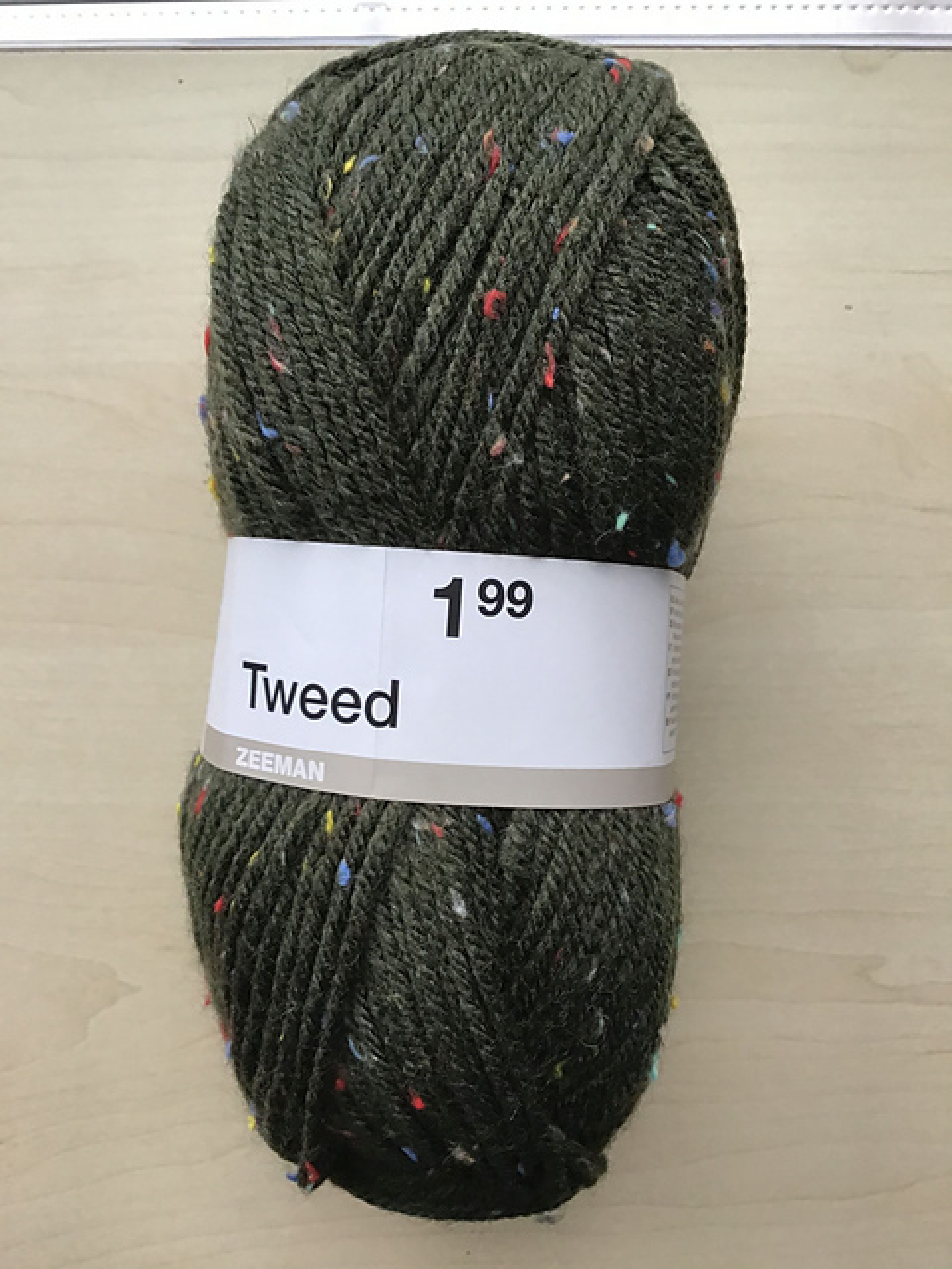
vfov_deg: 58.4
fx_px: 1137
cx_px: 476
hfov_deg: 45.4
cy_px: 634
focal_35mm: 31
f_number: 2.4
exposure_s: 1/33
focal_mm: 3.3
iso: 50
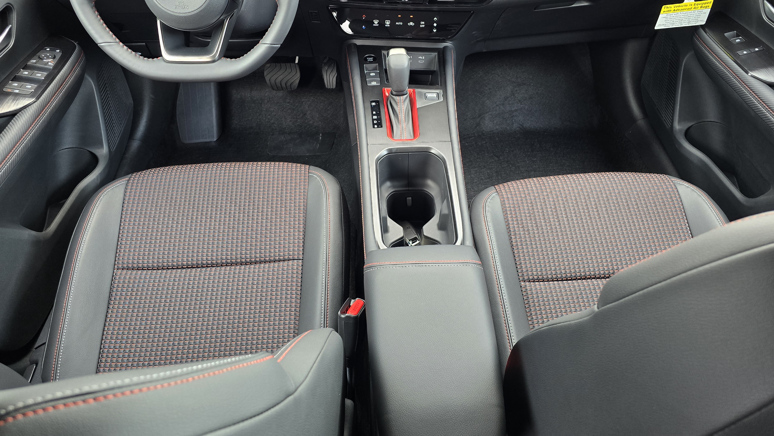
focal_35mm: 27
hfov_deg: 69.9
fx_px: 554
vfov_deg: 42.6
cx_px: 394
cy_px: 166
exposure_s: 1/180
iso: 160
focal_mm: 6.3
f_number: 1.7
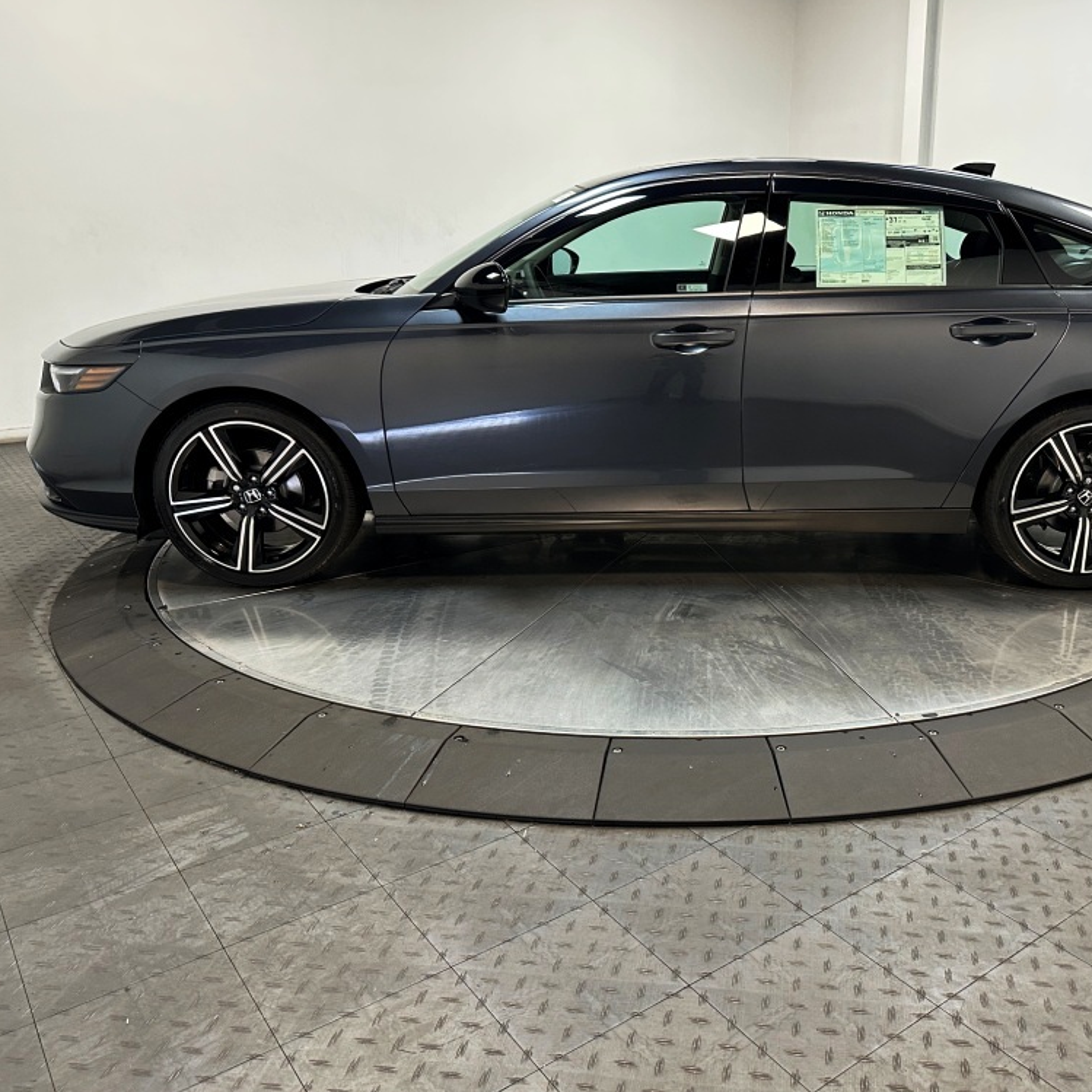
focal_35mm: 29
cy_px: 545
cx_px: 687
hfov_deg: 54.9
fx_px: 1035
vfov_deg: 55.6
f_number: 1.78
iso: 400
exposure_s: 1/60
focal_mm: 6.86
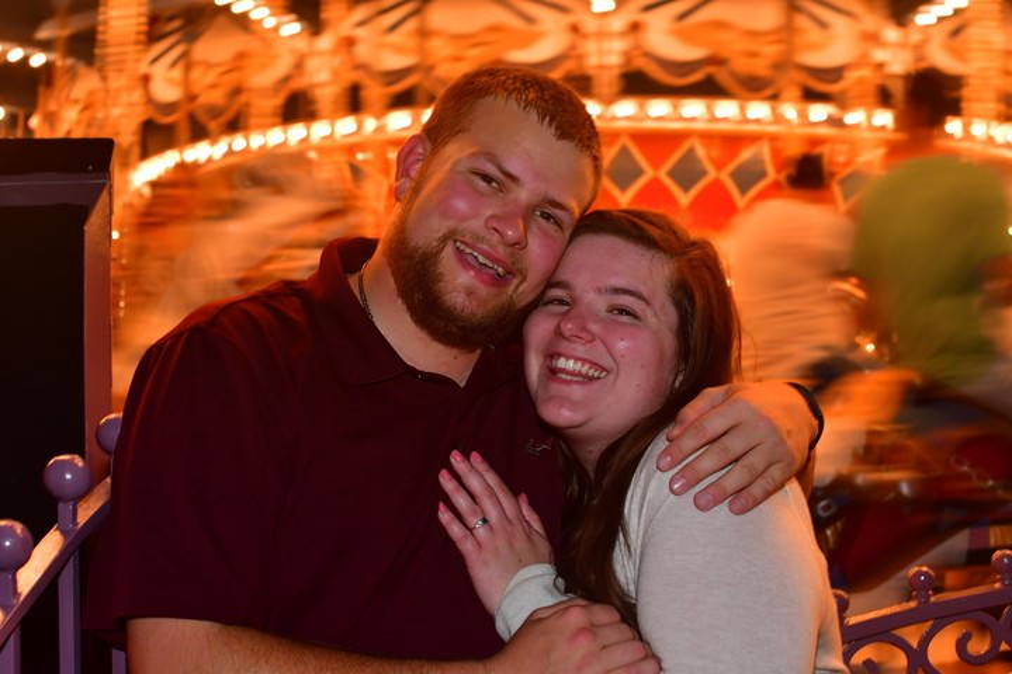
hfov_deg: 38.2
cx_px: 506
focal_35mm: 52
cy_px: 337
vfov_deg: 26.0
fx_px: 1462
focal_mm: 35
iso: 1000
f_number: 4.5
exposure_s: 1/20
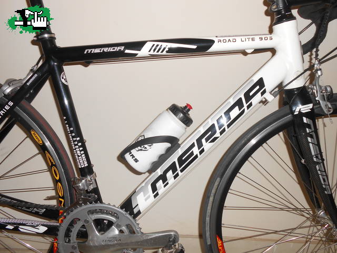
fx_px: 253
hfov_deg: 67.3
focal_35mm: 26
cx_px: 168
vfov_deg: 53.1
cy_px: 126
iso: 80
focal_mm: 4.6
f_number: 3.5
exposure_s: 1/25
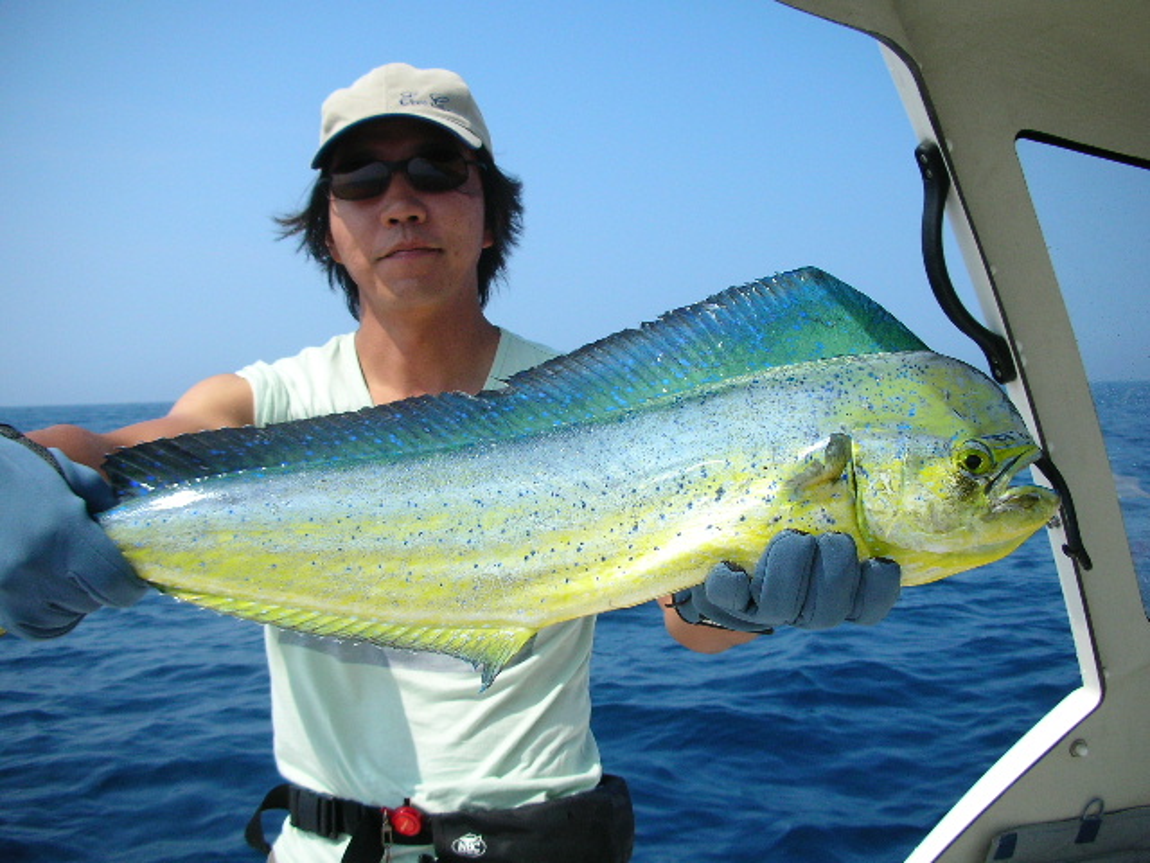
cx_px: 575
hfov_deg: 52.6
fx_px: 1163
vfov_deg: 40.7
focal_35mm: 35
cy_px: 432
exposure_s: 1/158
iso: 50
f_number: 8.5
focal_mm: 5.8
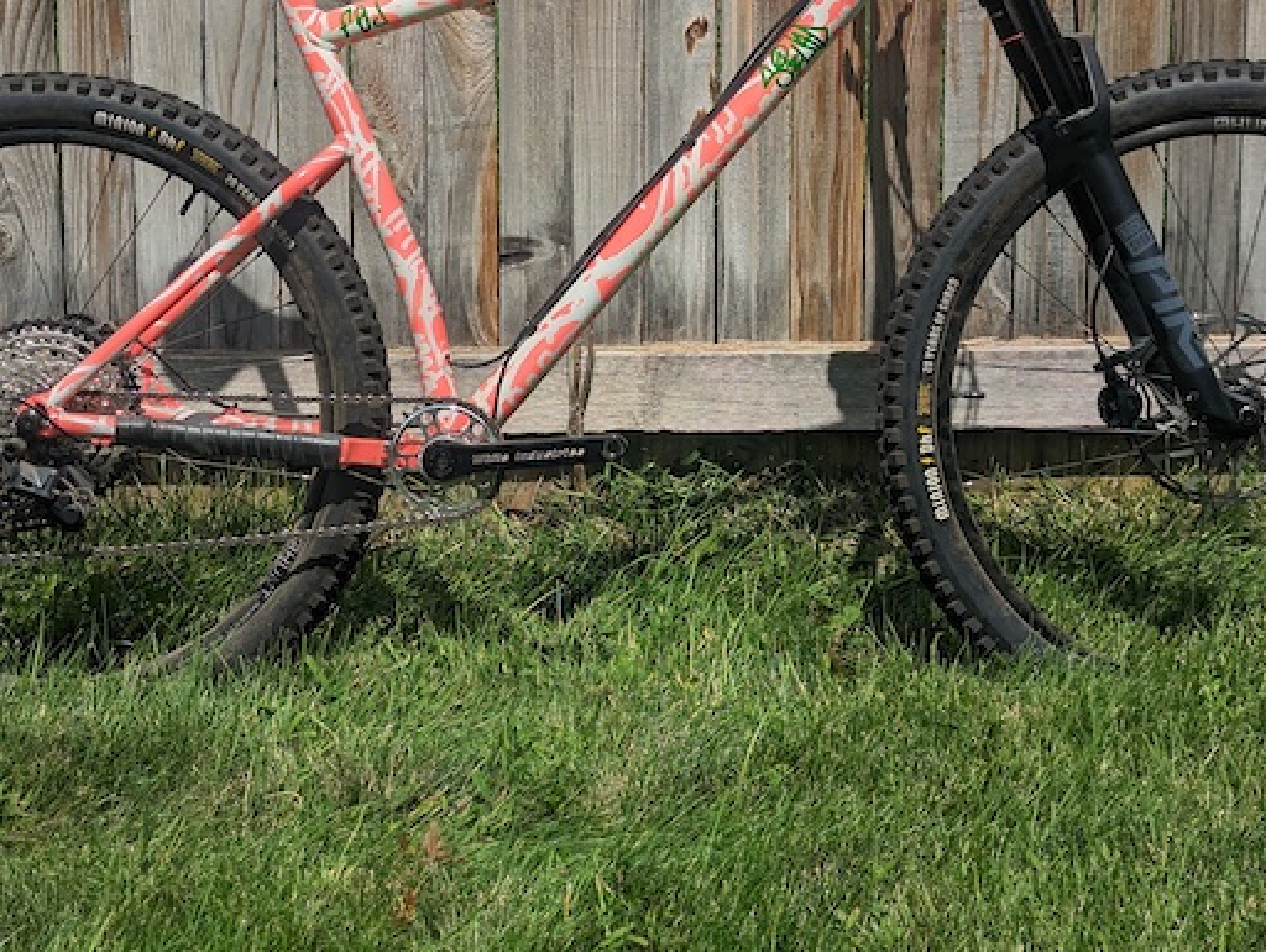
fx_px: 2746
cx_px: 584
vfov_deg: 19.5
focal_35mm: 75
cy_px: 252
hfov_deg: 26.0
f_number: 1.85
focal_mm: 6.81
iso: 50
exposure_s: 1/5435
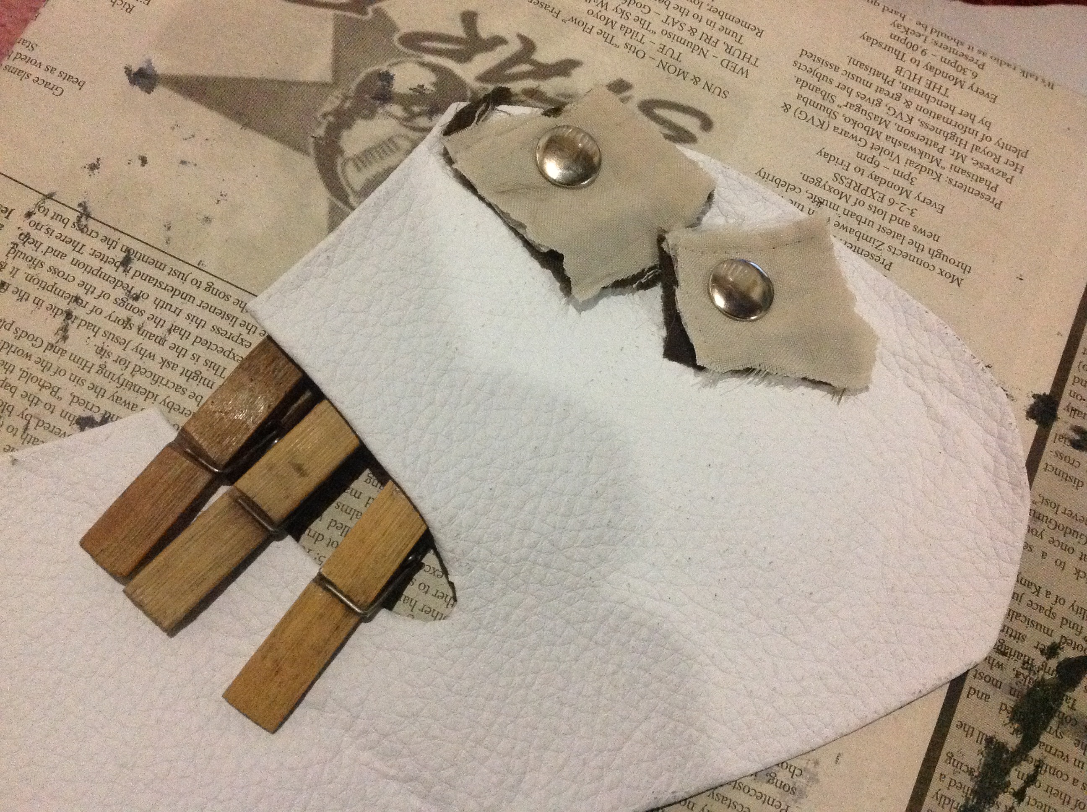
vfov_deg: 40.6
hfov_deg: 52.7
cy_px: 406
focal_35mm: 35
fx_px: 1097
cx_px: 544
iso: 500
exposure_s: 1/17
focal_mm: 4.28
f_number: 2.4
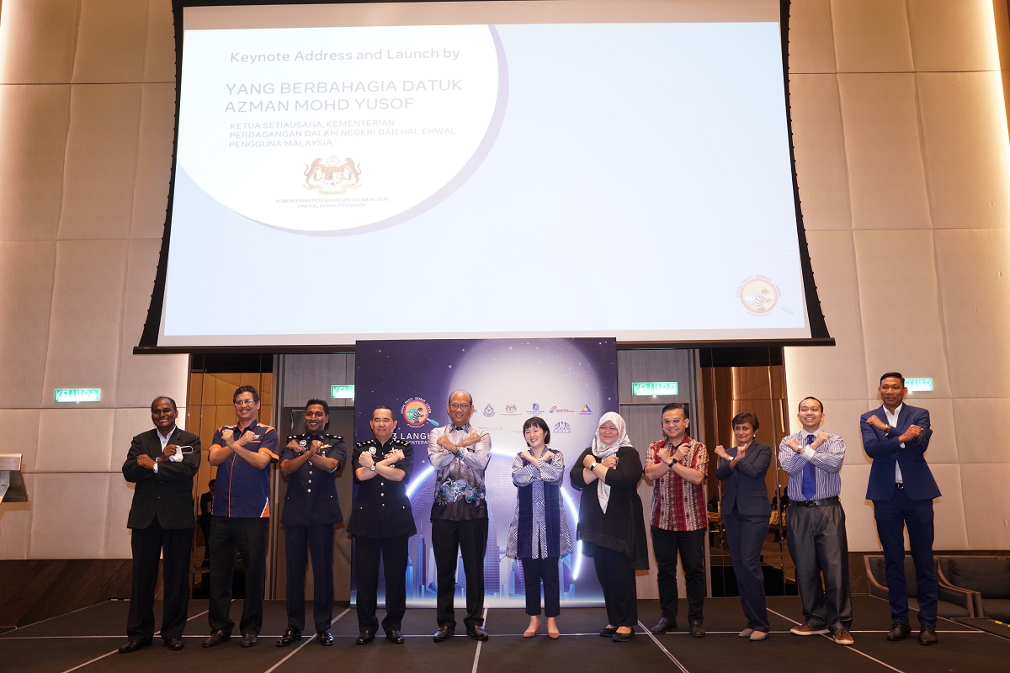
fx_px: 785
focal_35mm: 28
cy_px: 336
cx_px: 505
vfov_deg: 46.4
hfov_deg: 65.5
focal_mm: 28
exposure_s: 1/50
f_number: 5
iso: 1600
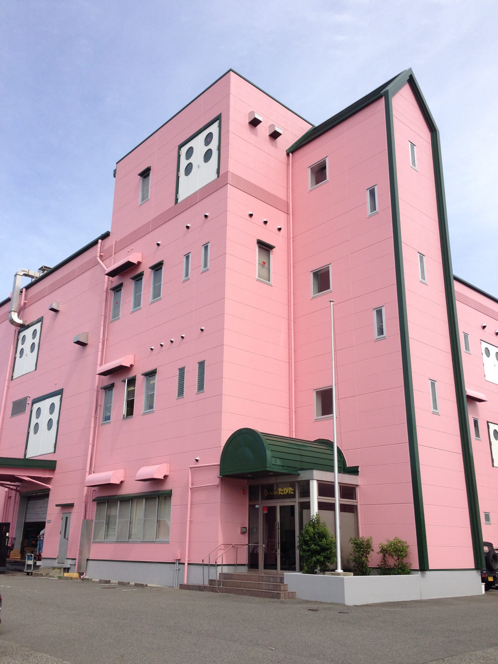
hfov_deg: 42.9
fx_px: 633
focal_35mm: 33
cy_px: 332
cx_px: 249
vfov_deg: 55.4
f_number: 2.4
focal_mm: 4.12
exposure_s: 1/1261
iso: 50
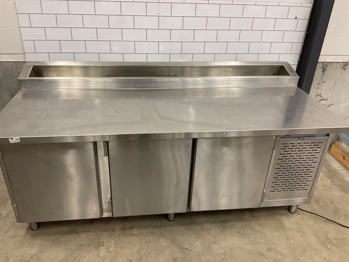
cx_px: 174
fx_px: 292
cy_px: 131
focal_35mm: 29
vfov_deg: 48.2
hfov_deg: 61.7
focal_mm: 3
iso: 80
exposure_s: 1/50
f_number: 1.8
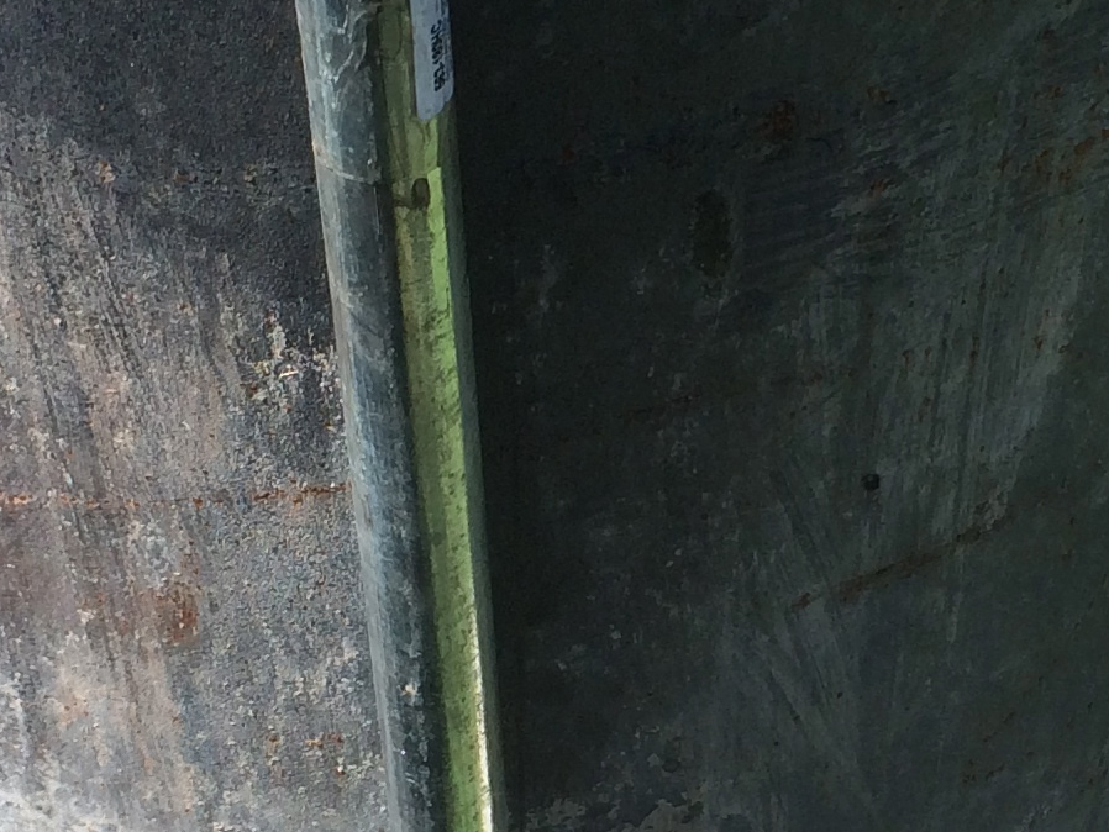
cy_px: 525
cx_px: 732
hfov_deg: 18.0
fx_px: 3493
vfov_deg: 13.6
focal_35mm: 109
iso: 32
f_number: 2.2
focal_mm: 4.12
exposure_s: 1/820
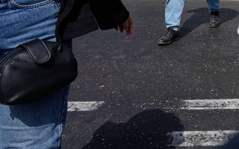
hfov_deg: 28.0
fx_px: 410
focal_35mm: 63
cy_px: -51
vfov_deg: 18.9
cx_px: 293
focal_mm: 24
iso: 640
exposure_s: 1/1600
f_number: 11
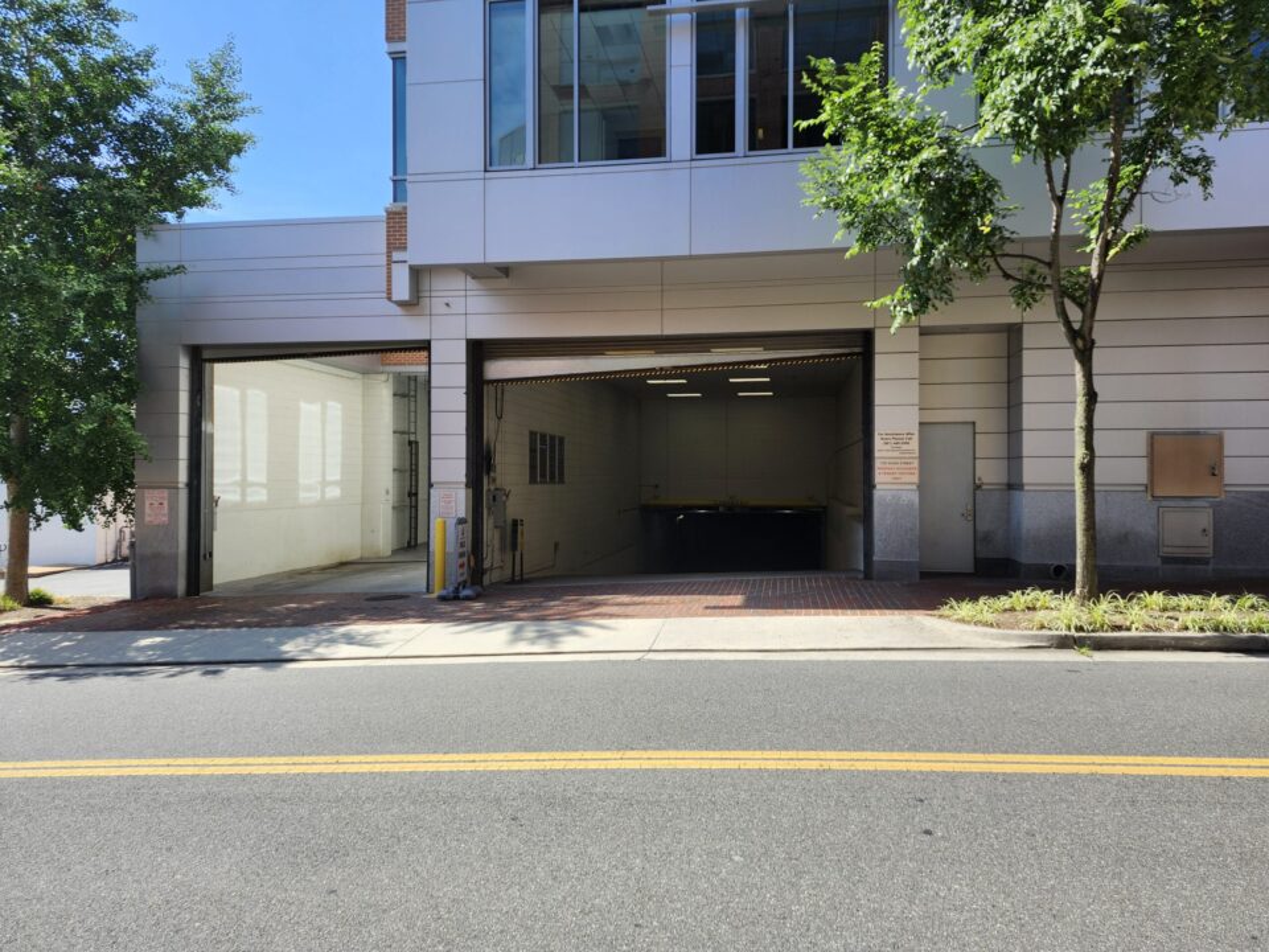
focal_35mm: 23
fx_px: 843
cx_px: 634
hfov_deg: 73.9
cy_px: 476
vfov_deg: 58.9
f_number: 1.8
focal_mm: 5.54
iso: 25
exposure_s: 1/765
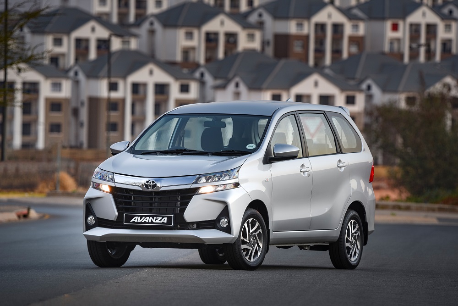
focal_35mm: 380
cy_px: 153
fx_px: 4835
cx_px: 229
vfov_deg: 3.6
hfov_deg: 5.4
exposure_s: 1/6
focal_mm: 380
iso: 200
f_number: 7.1
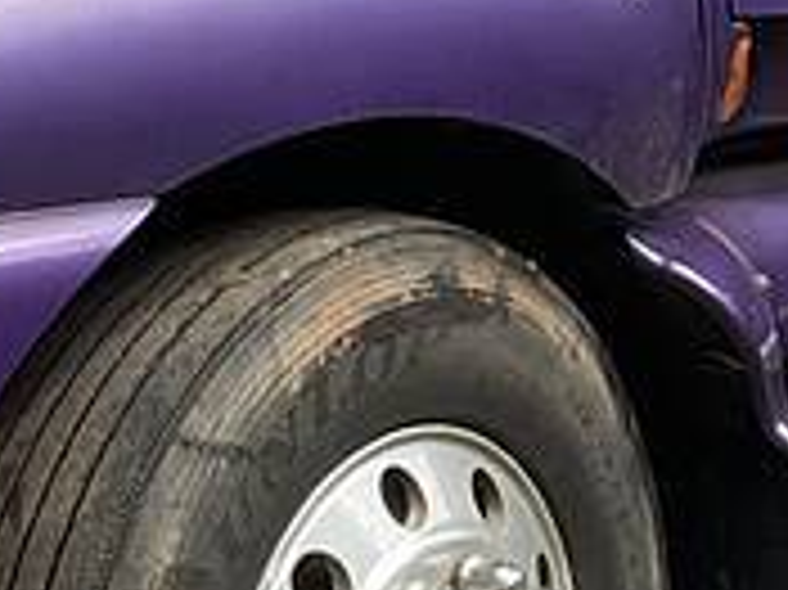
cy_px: -99
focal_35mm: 166
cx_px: 959
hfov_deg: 11.7
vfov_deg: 8.8
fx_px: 3776
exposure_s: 1/358
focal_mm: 3
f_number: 1.8
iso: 16
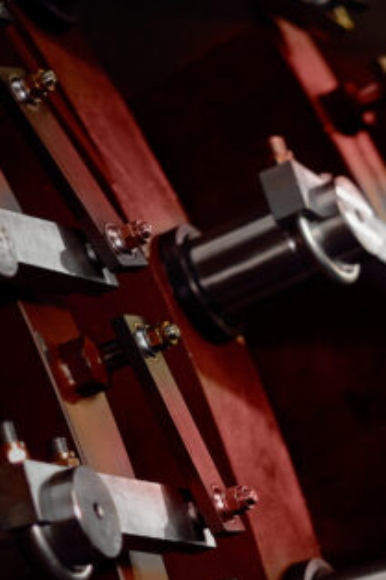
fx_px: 4411
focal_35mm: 274
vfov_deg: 7.5
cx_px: 454
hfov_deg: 5.0
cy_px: 422
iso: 200
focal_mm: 56
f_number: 1.2
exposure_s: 1/500
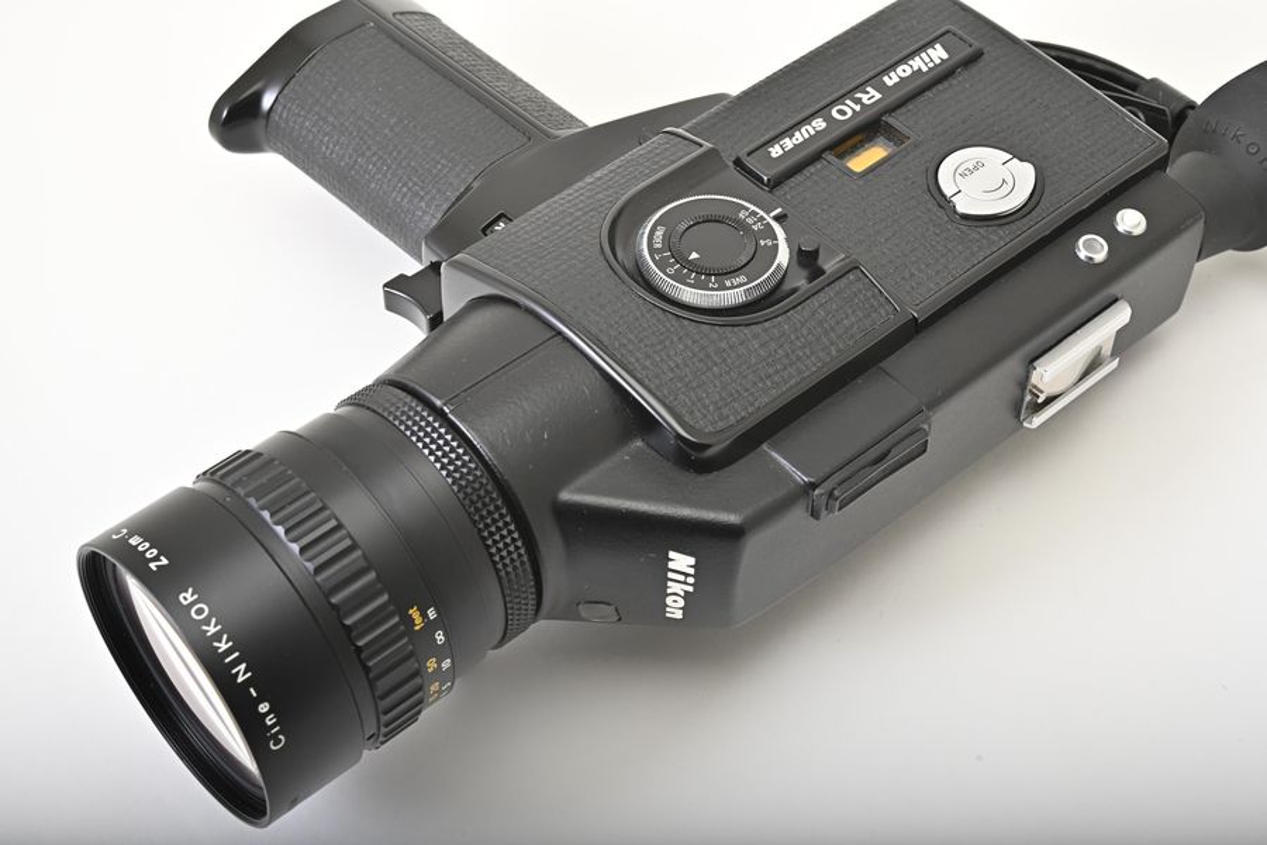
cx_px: 634
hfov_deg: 33.4
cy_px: 422
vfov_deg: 22.6
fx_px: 2112
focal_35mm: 60
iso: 100
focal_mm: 60
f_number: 16
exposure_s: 1/200
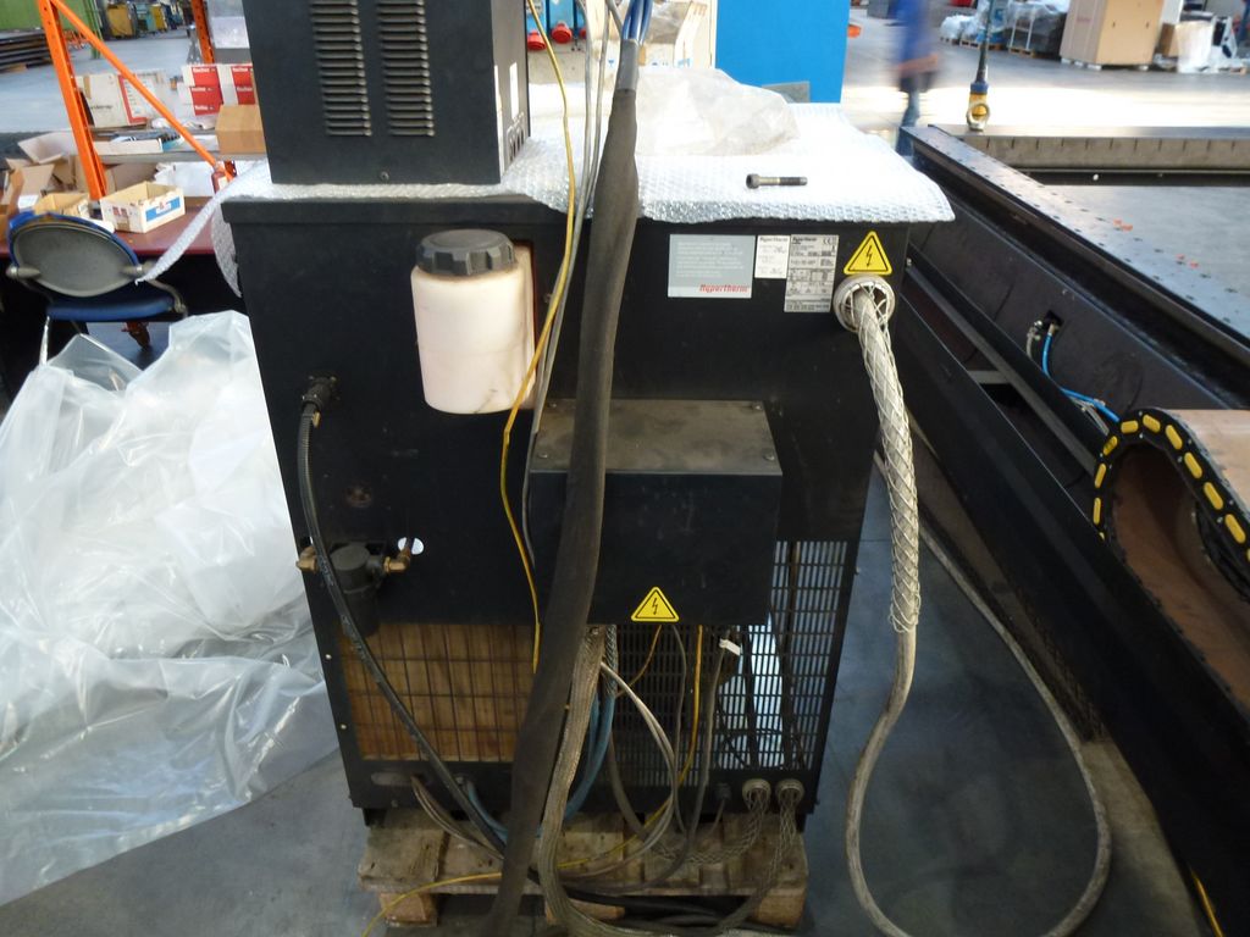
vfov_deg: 56.8
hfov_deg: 71.6
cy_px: 468
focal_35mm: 24
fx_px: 867
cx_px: 625
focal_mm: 4.3
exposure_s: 1/6
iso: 200
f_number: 3.3
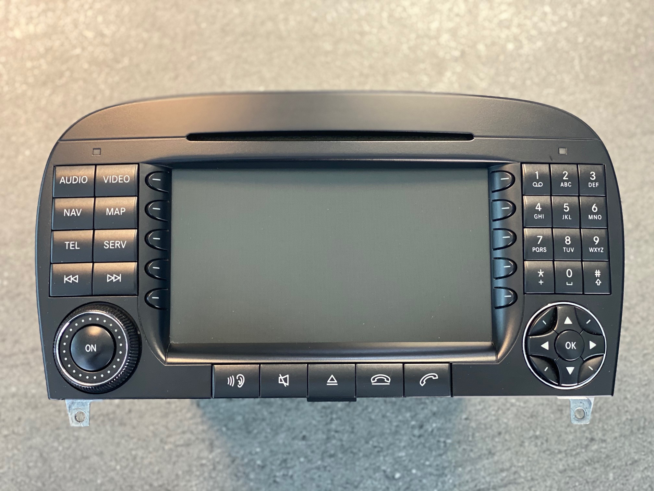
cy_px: 246
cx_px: 327
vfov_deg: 28.0
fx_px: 982
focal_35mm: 52
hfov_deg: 36.8
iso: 250
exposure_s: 1/33
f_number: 2
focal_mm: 6
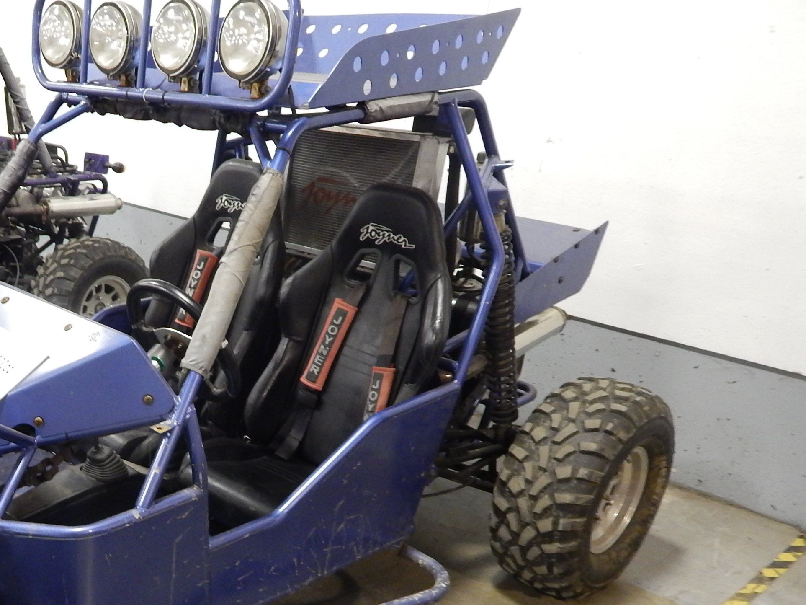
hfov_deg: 44.8
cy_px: 485
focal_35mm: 39
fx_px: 908
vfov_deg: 35.6
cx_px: 129
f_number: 3
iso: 400
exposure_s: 1/10
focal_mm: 4
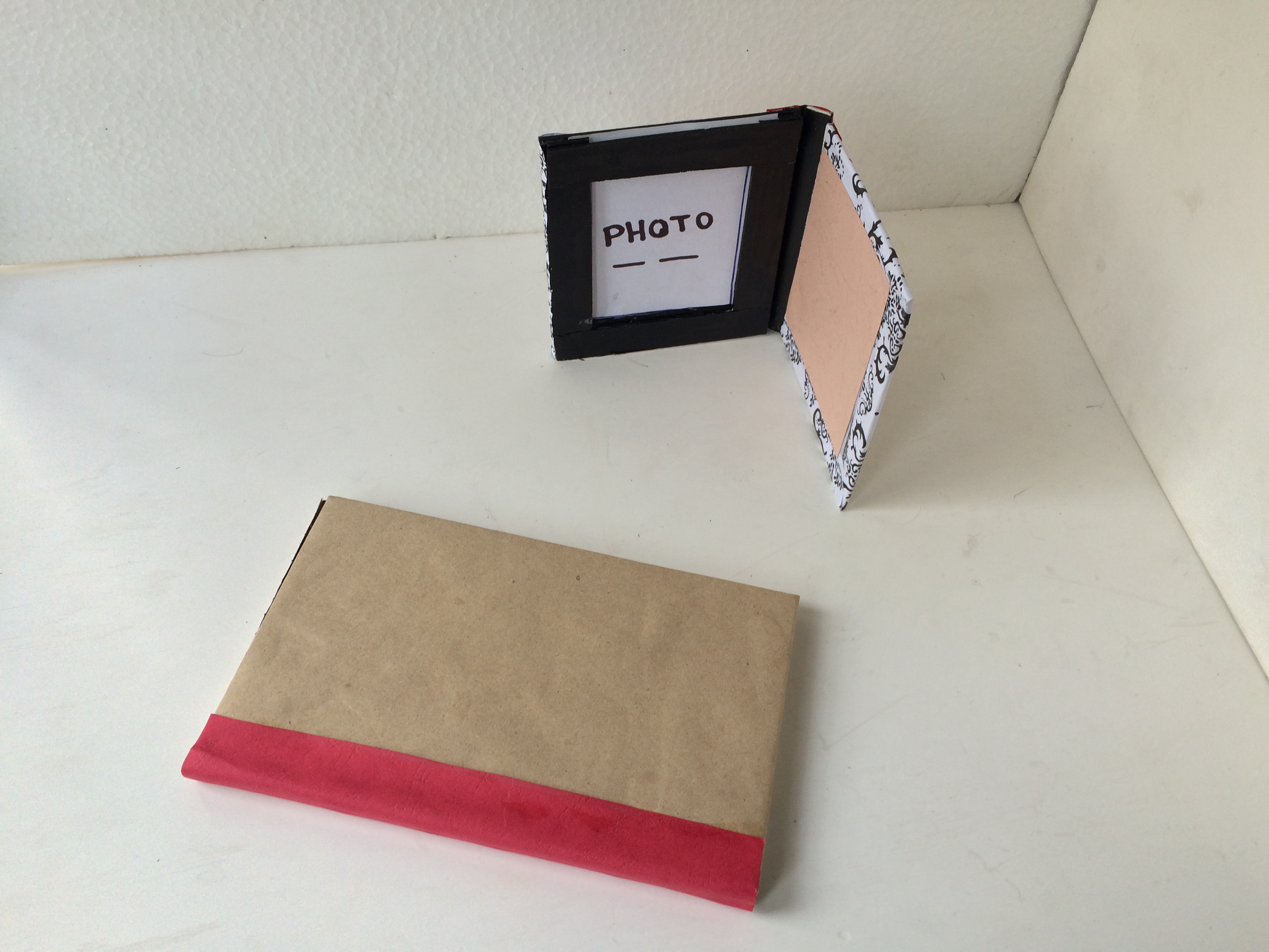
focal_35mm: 29
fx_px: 1063
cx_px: 634
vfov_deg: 48.2
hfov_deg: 61.7
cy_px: 476
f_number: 2.2
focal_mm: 4.15
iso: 40
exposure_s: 1/50
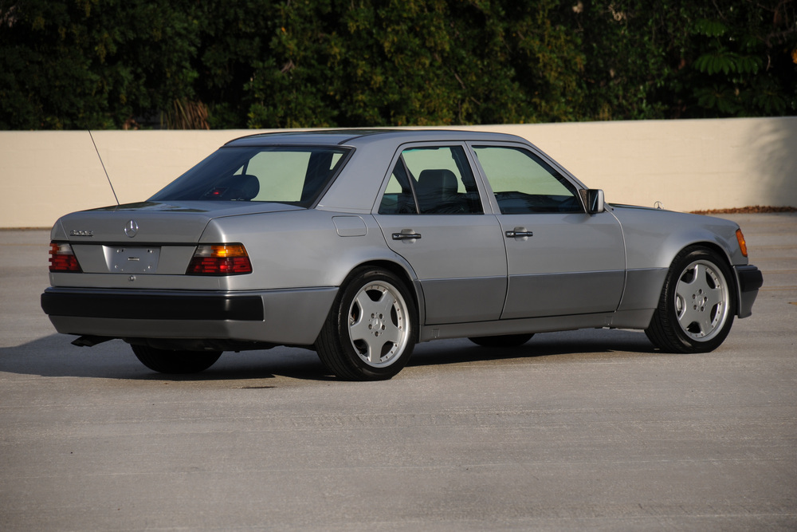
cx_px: 398
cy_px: 266
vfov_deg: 6.5
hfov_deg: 9.8
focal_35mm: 210
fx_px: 4650
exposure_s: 1/800
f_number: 5.6
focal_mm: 140
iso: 100
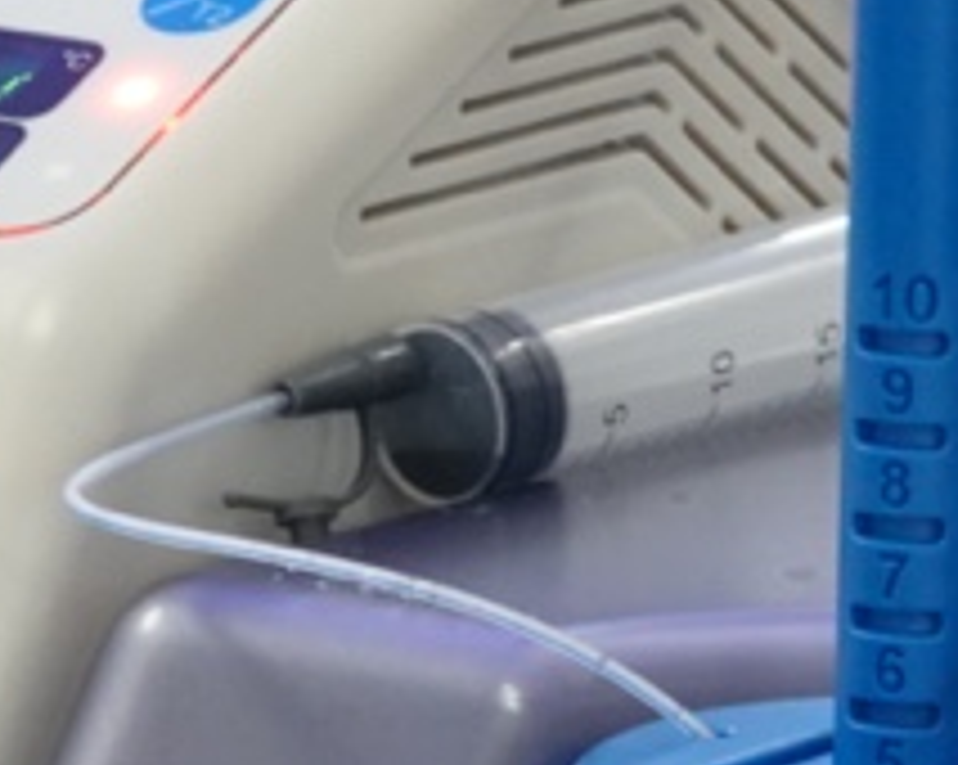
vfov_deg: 1.4
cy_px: 756
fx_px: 31018
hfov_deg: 1.8
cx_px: 256
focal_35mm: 1095
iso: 800
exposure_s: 1/20
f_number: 4
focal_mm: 75.77
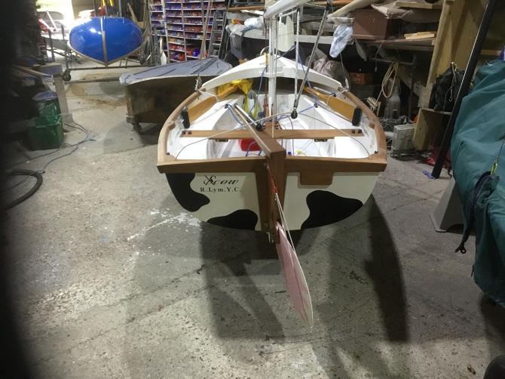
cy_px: 190
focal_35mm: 31
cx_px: 252
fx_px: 452
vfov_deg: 45.4
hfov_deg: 58.4
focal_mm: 3.3
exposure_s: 1/33
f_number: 2.4
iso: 200
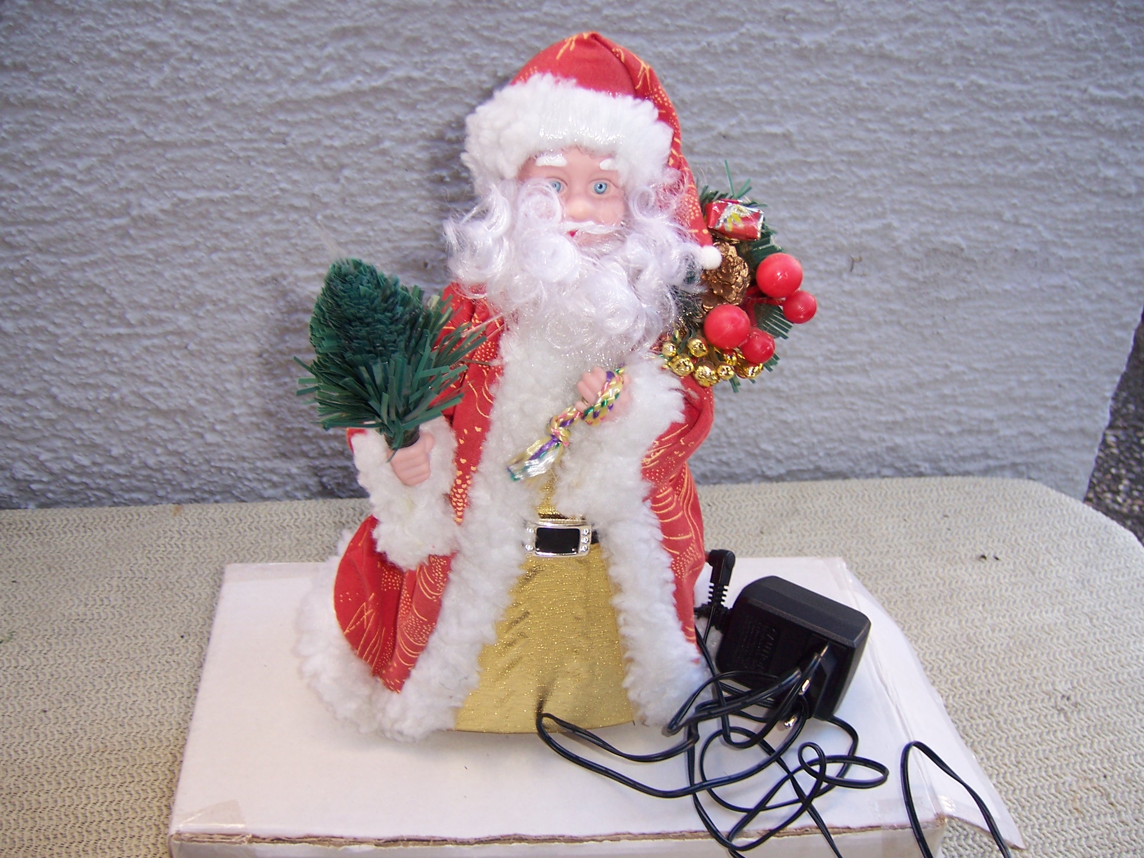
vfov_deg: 39.7
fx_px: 1190
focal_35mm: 36
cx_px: 572
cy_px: 429
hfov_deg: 51.4
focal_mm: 6.2
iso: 80
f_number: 2.8
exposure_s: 1/60
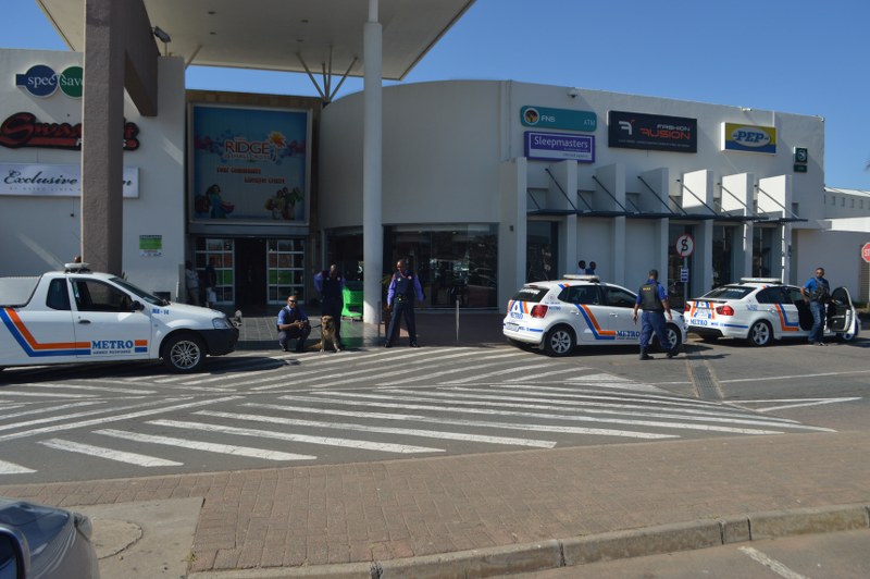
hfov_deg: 67.4
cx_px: 435
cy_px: 290
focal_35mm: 27
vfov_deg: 47.9
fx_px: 652
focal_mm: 18
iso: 200
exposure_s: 1/1000
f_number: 6.3
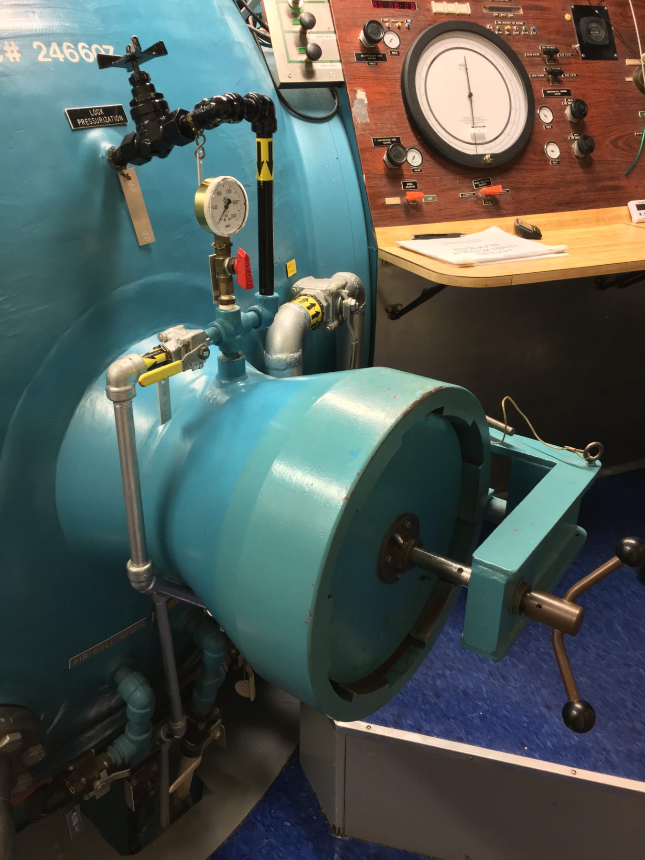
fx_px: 720
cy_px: 430
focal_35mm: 29
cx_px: 322
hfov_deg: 48.2
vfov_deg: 61.7
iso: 125
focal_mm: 4.15
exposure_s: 1/30
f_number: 2.2
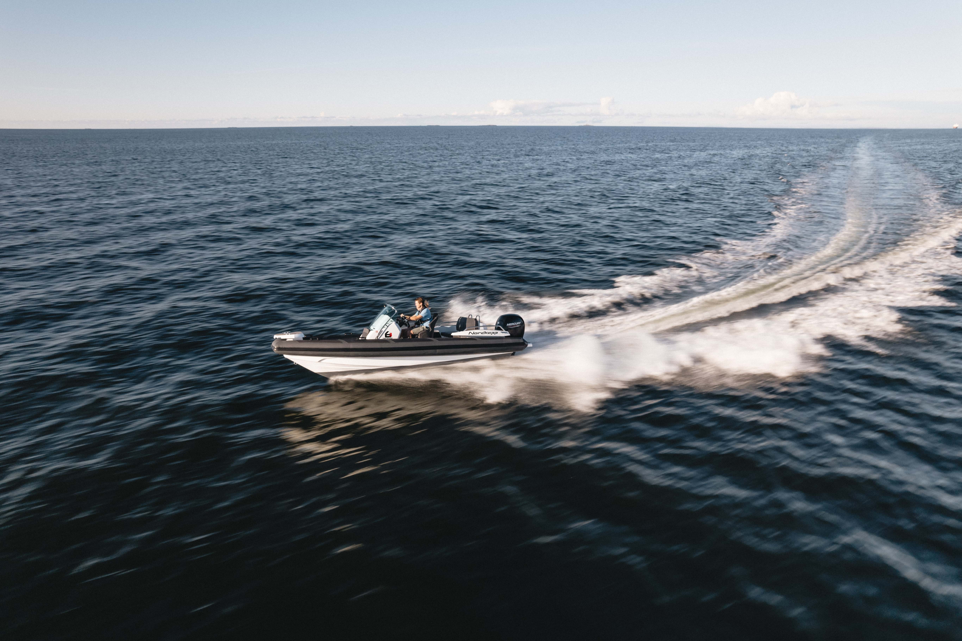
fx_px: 588
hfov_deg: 78.6
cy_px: 320
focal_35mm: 22
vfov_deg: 57.2
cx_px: 481
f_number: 2.8
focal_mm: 8.38
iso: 100
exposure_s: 1/50
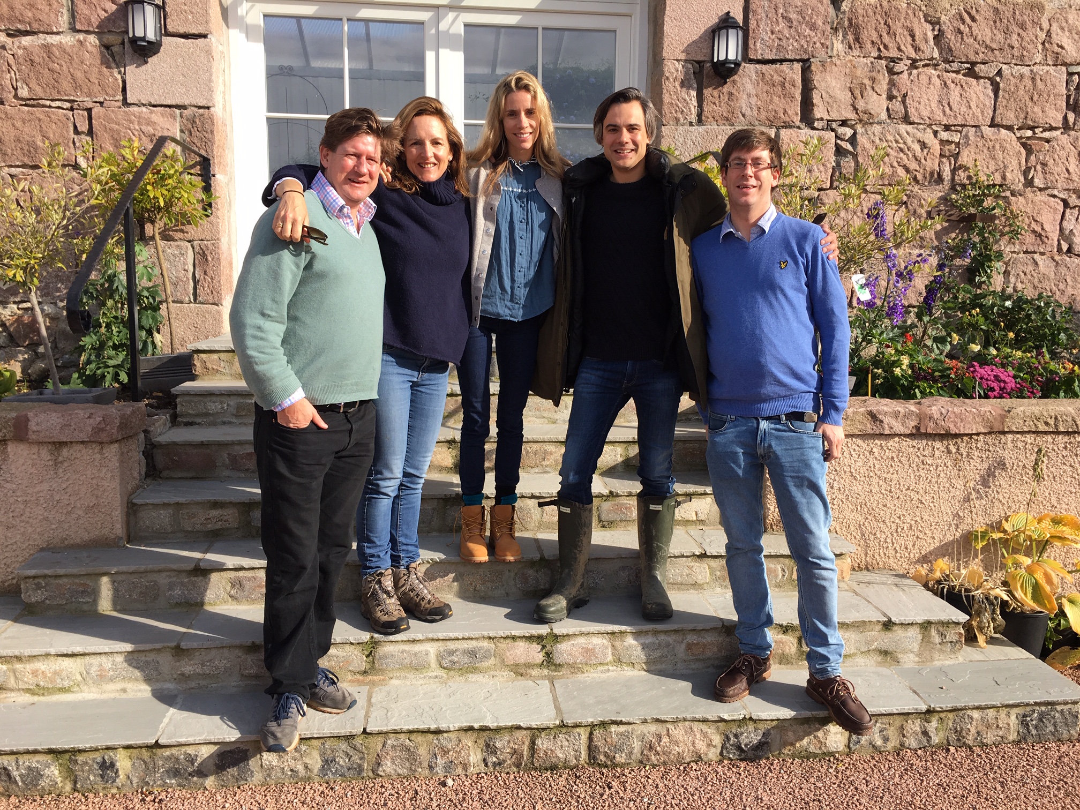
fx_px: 905
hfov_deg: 61.7
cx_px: 540
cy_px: 405
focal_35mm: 29
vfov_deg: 48.2
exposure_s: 1/894
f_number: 2.2
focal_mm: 4.15
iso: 25
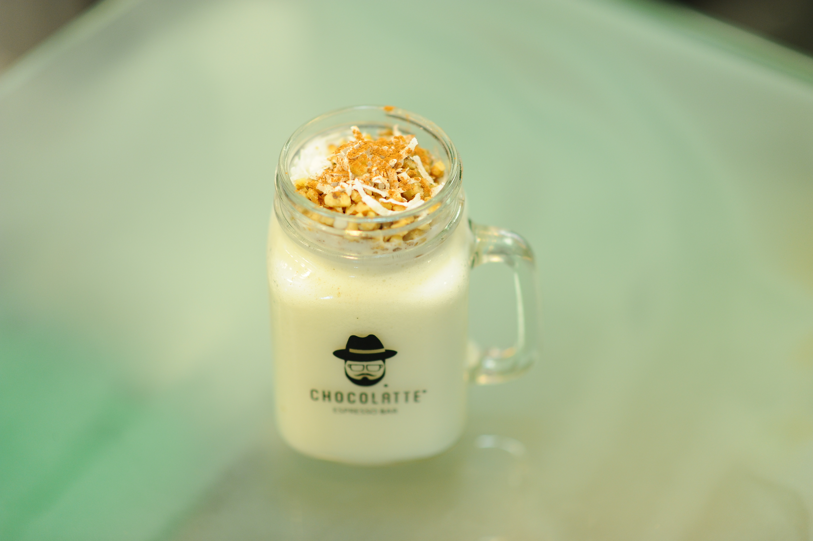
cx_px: 406
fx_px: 1918
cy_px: 270
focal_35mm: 85
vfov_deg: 16.1
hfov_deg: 23.9
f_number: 1.8
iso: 800
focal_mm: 85
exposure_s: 1/200
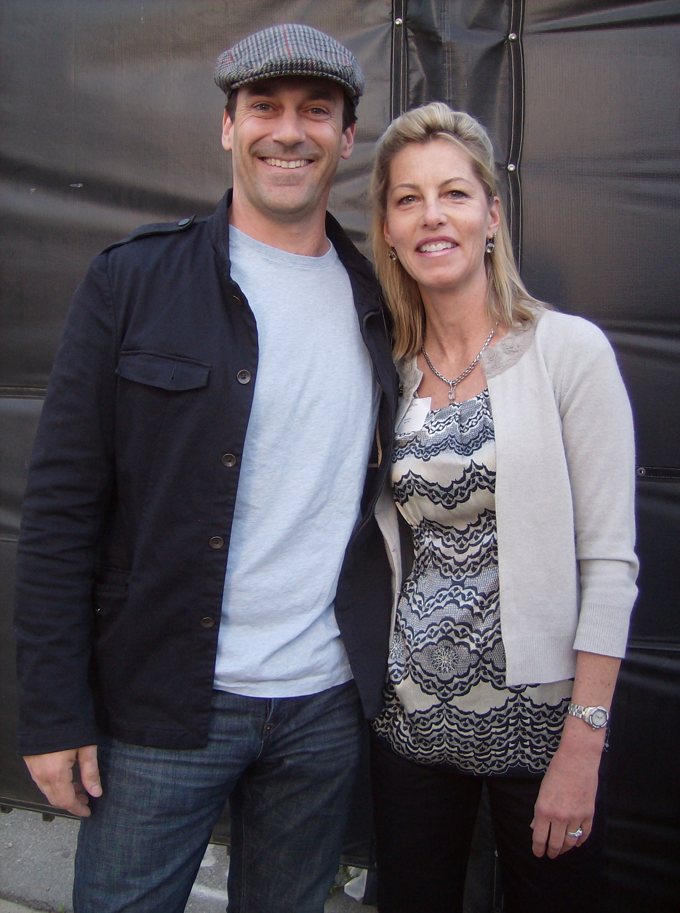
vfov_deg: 51.5
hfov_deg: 39.5
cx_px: 340
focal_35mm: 36
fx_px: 947
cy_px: 456
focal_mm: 6
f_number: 2.8
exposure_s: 1/93.2
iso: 100
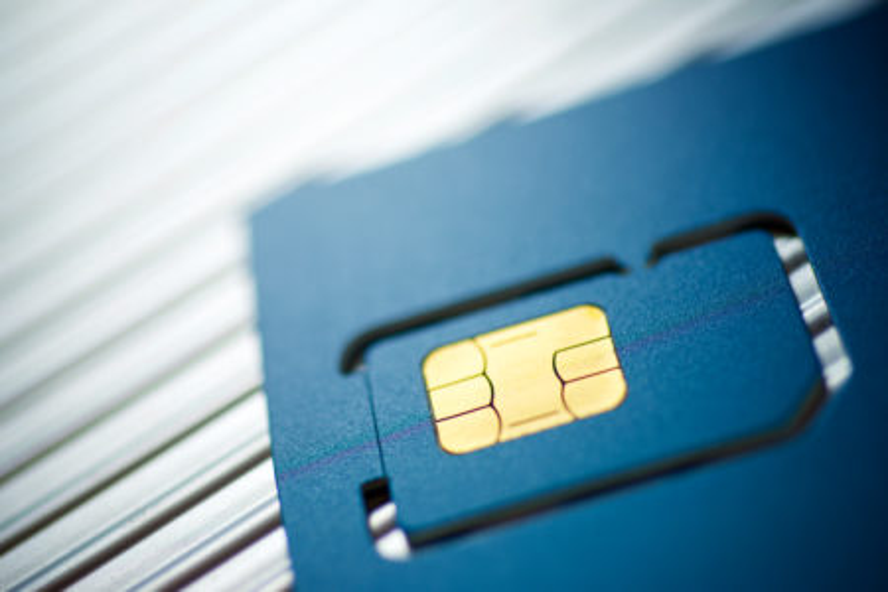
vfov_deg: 22.6
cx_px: 444
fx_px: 1480
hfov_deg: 33.4
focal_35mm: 60
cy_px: 296
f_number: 5
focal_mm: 60
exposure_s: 1/160
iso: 100
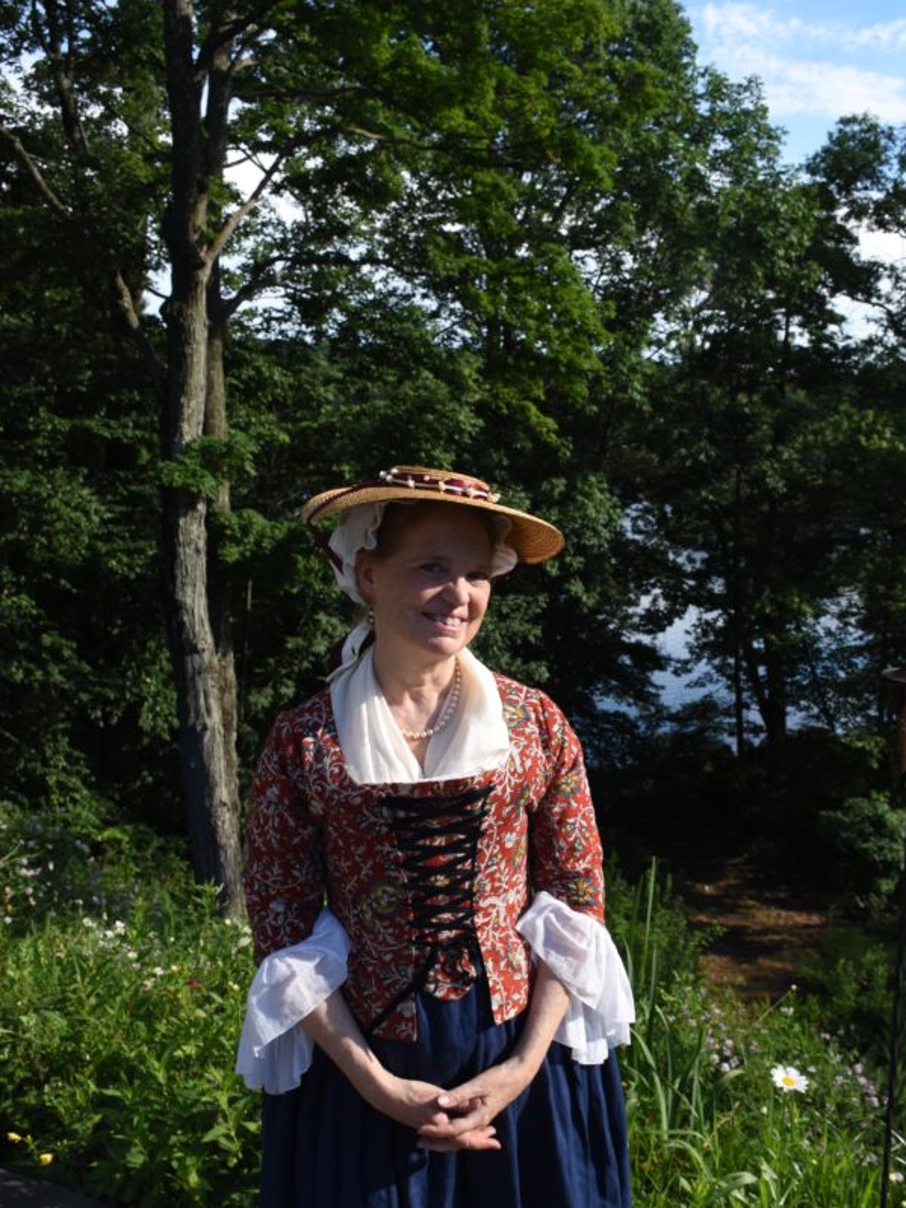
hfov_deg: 38.7
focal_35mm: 37
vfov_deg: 50.1
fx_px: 1291
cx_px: 492
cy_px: 649
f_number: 10
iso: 400
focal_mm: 20
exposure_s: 1/400
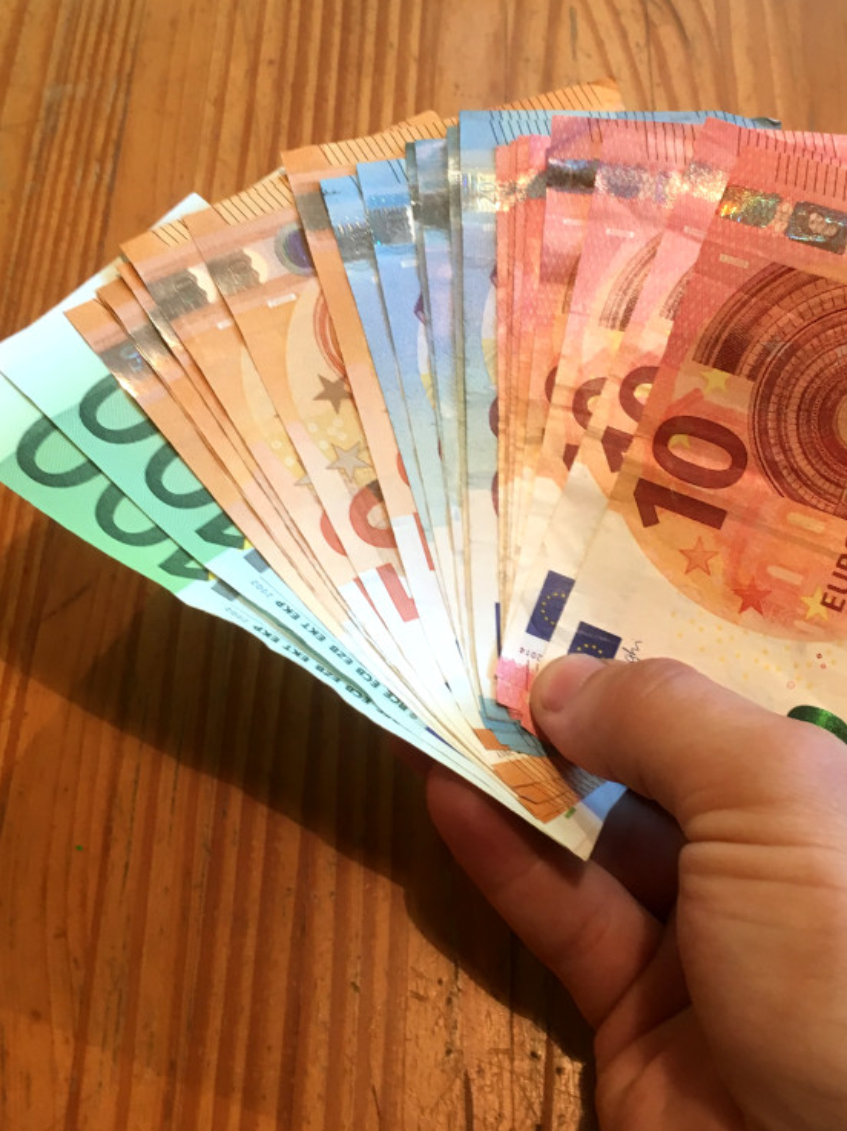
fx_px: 1371
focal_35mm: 42
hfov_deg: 34.1
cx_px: 540
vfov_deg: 44.8
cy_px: 519
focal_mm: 4.15
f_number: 2.2
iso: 80
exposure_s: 1/33
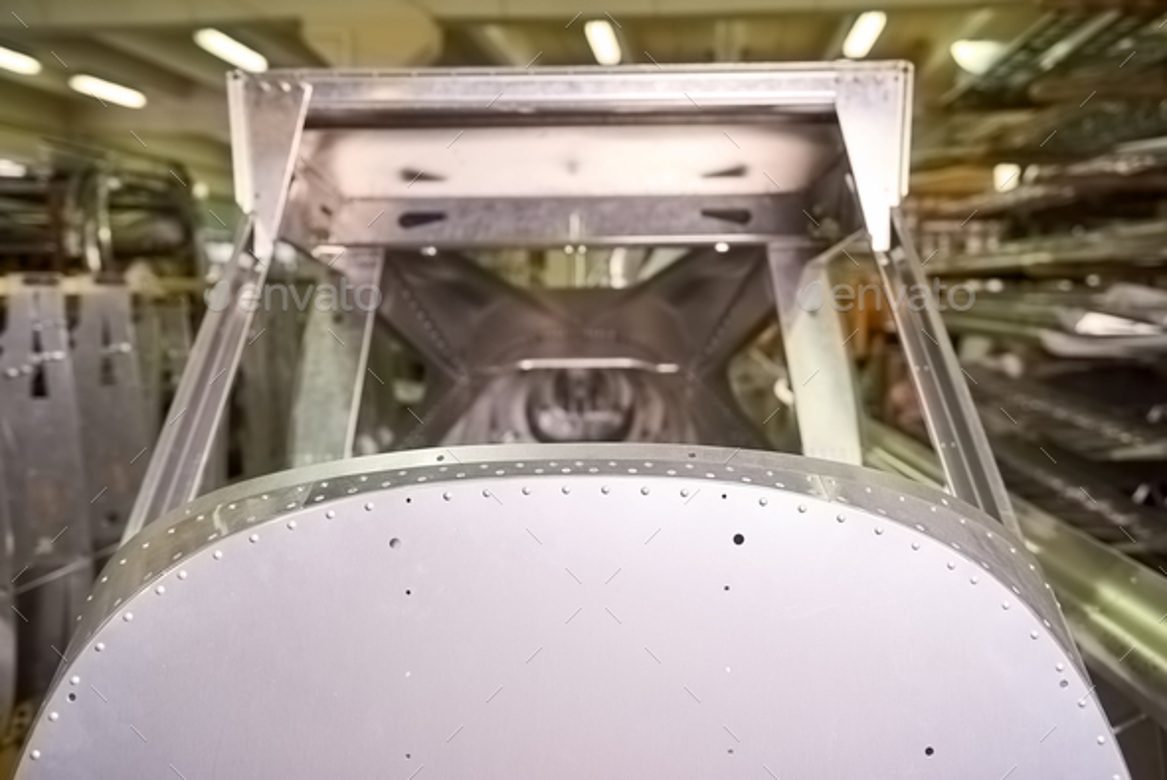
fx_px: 1135
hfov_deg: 54.4
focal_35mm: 35
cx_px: 584
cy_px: 390
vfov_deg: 37.9
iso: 1000
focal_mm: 35
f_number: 3.5
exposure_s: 1/250
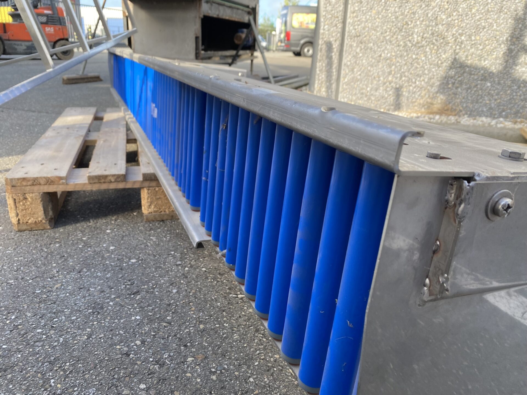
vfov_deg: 53.1
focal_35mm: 26
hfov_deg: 67.3
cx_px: 264
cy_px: 198
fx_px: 396
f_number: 1.8
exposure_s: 1/222
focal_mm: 4.25
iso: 32
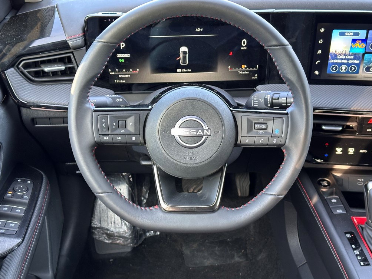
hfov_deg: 38.9
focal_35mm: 49
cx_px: 190
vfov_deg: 29.7
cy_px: 141
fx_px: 527
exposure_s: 1/60
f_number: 1.78
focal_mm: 6.86
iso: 200
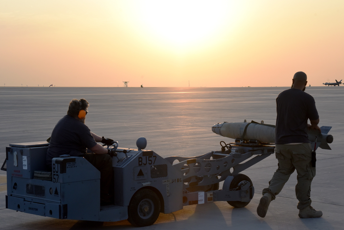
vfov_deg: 20.9
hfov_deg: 30.9
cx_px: 172
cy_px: 115
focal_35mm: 65
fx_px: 621
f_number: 9
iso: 1250
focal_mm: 65
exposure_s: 1/1250
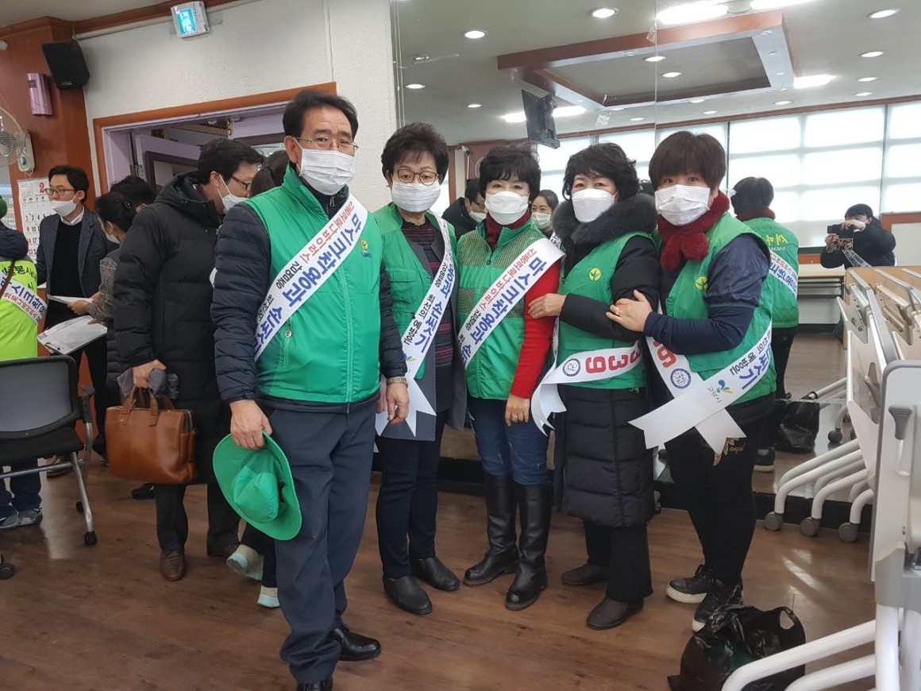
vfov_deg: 53.1
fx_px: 692
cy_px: 346
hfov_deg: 67.3
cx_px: 460
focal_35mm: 26
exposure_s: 1/60.2
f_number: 1.7
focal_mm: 4.2
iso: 100
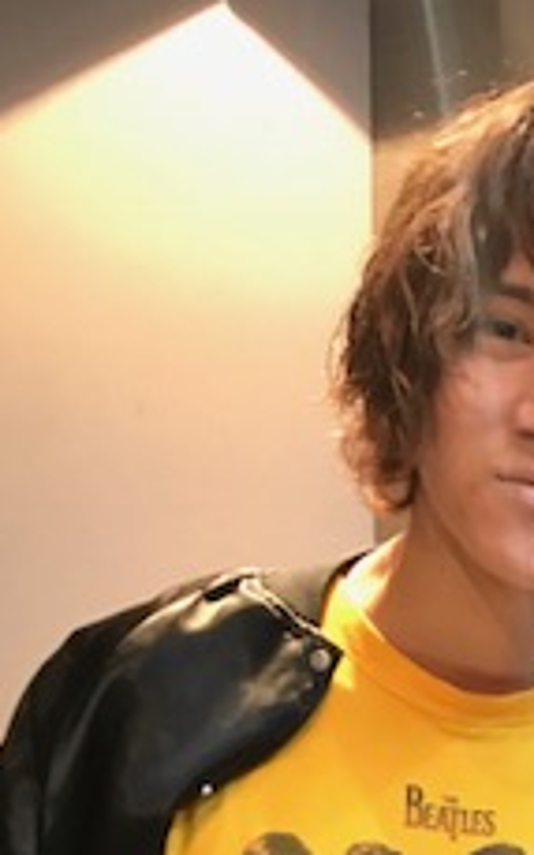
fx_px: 1934
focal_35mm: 83
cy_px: 1101
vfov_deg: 22.4
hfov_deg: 15.1
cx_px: 650
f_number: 1.8
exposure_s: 1/17
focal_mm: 3.99
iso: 80
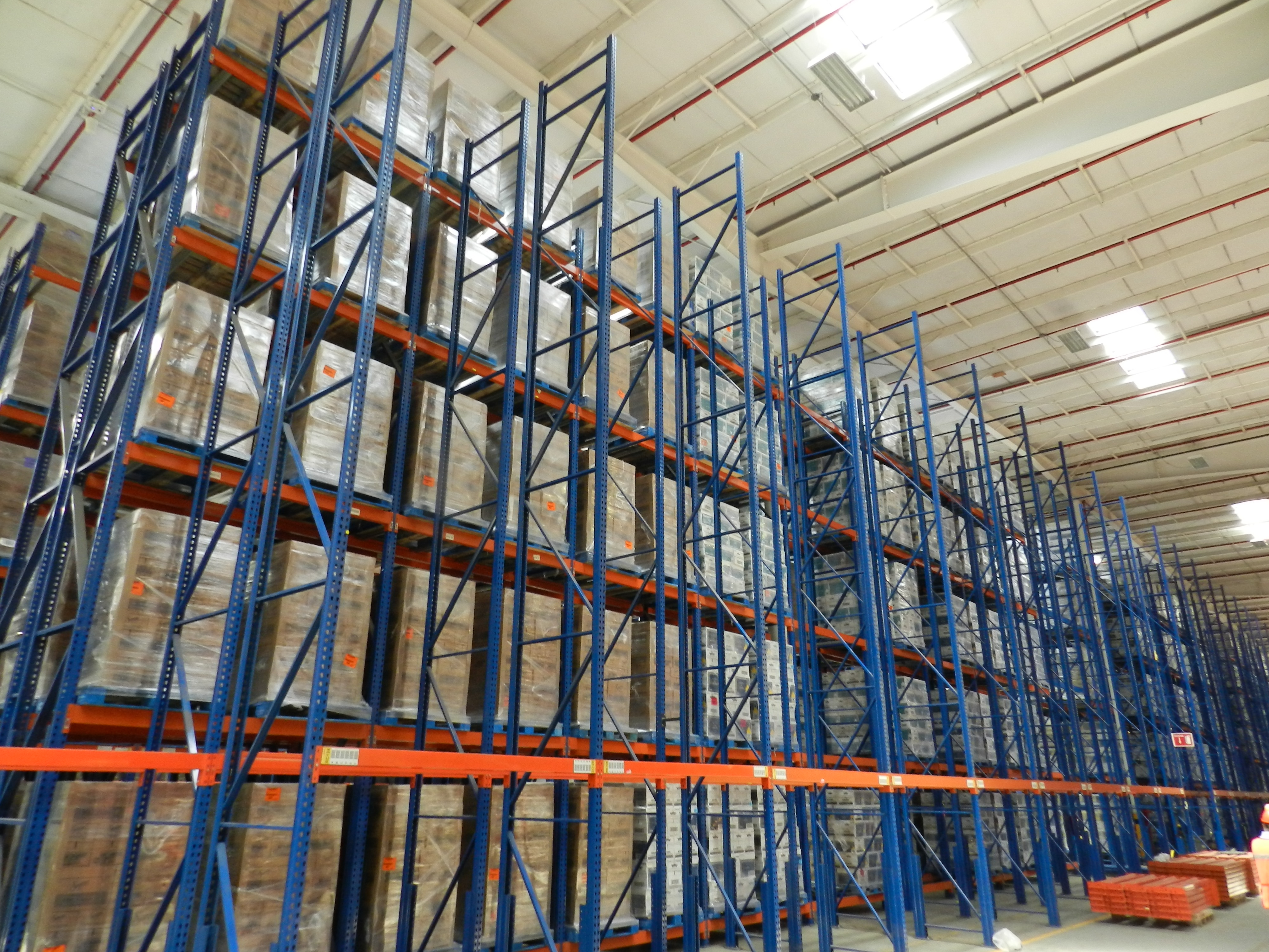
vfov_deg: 58.9
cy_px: 476
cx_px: 634
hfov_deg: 73.9
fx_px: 843
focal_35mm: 23
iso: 400
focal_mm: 4
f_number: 3.4
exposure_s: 1/30
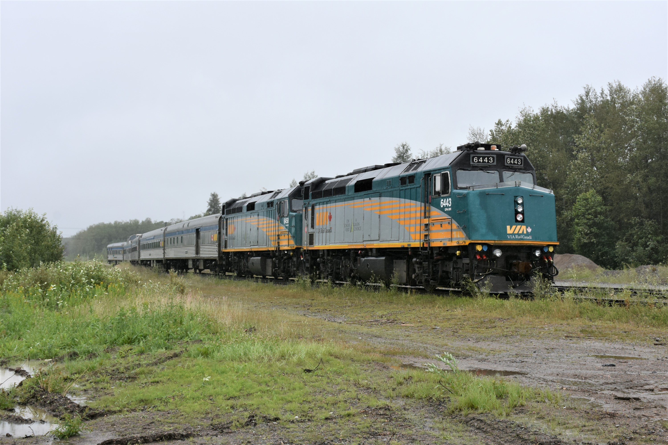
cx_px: 334
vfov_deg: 25.8
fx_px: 974
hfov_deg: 37.9
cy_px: 222
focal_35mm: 52
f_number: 8
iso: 320
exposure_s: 1/500
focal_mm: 35
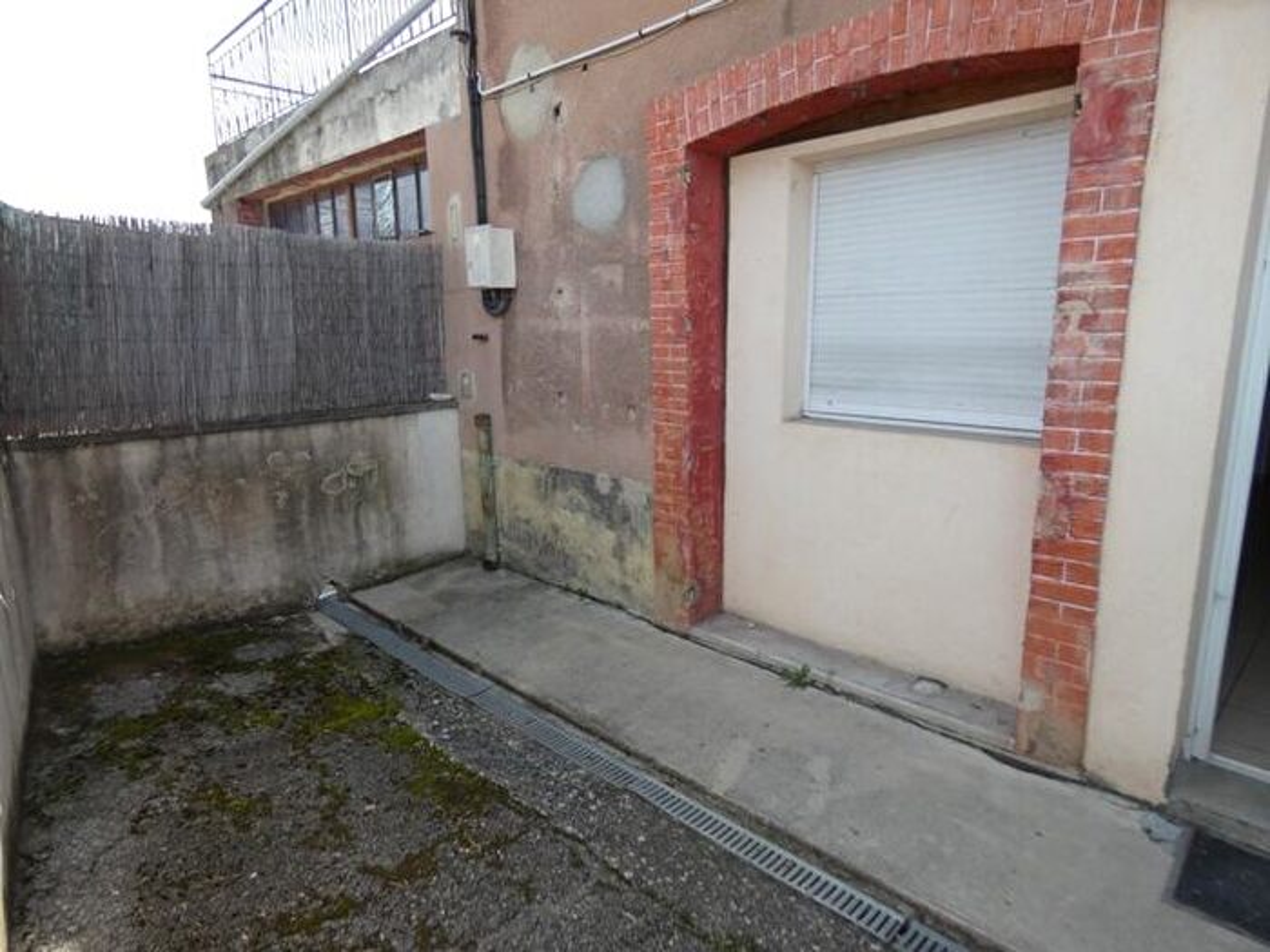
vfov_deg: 66.0
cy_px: 476
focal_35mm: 20
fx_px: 734
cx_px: 635
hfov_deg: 81.7
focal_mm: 3.6
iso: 80
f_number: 2.8
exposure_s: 1/320
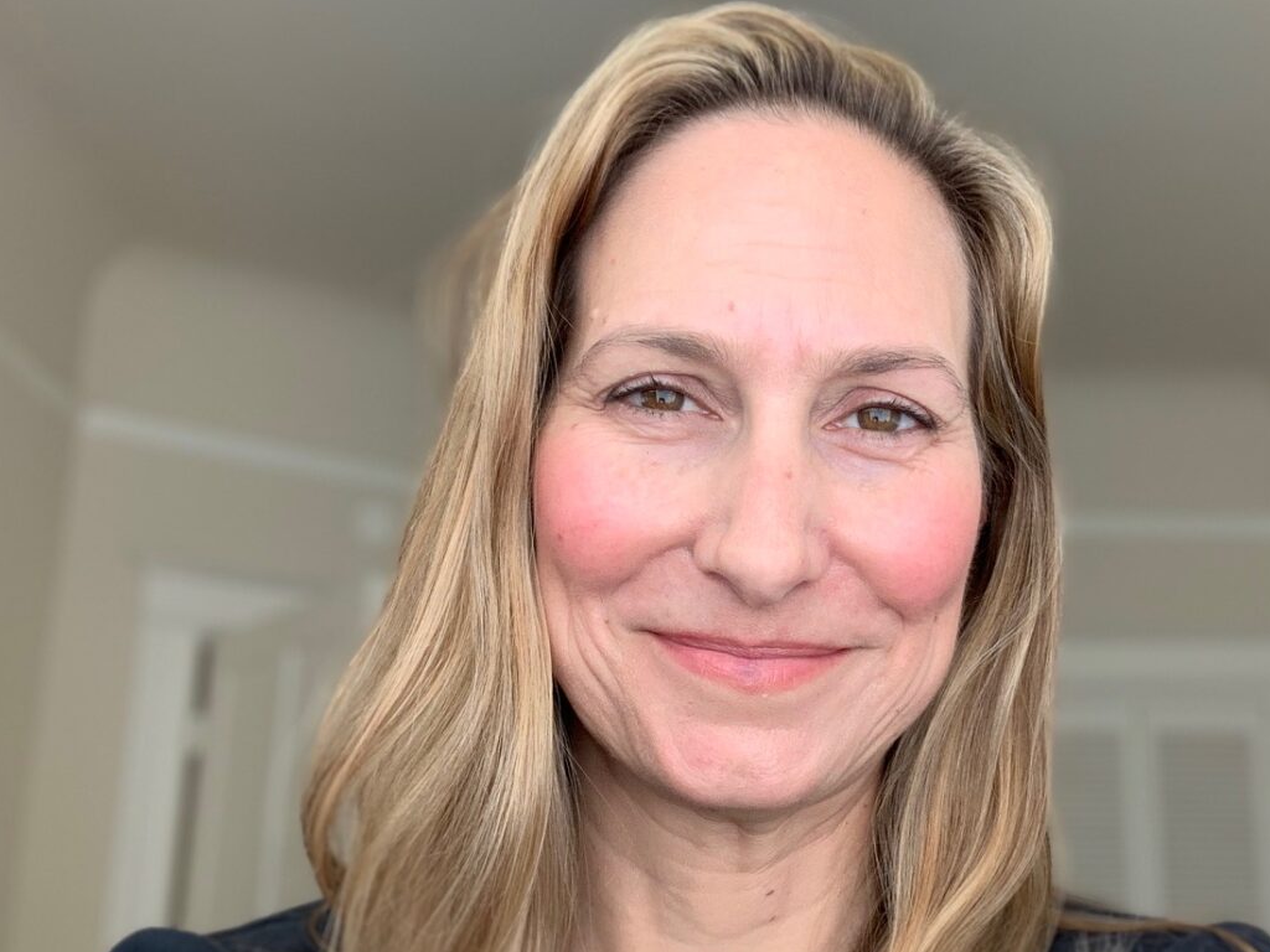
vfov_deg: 32.1
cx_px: 807
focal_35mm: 45
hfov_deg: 41.7
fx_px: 1651
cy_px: 581
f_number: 2.2
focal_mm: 2.87
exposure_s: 1/121
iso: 32
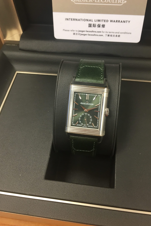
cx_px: 78
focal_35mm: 31
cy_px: 111
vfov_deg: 60.3
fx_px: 195
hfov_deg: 42.3
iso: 40
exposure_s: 1/17
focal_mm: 4.15
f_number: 2.2
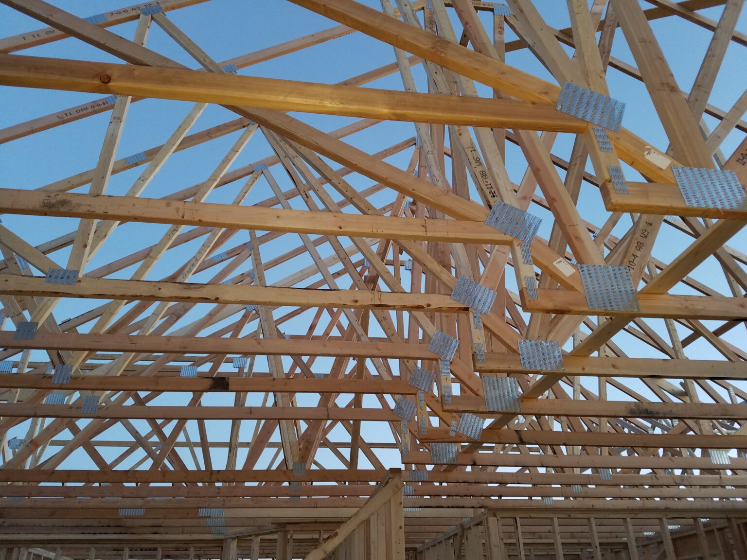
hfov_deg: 67.3
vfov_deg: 53.1
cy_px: 280
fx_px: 561
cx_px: 374
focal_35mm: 26
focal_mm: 4.2
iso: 125
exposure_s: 1/17
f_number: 1.7
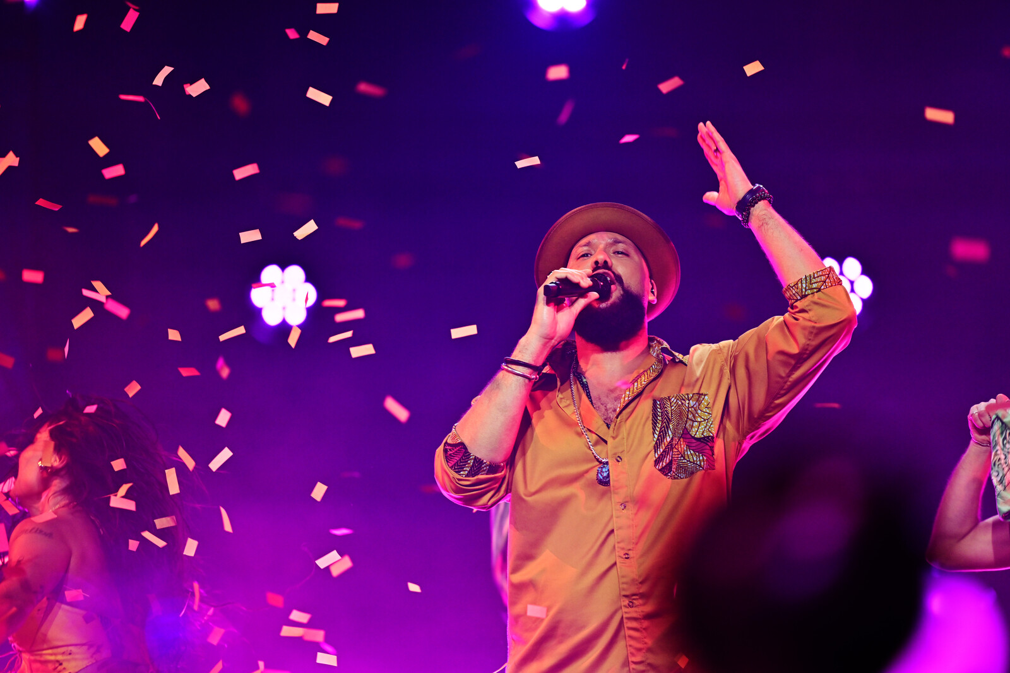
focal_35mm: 400
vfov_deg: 3.4
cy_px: 336
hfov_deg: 5.2
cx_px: 505
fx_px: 11222
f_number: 2.8
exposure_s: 1/320
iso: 1100
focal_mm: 400
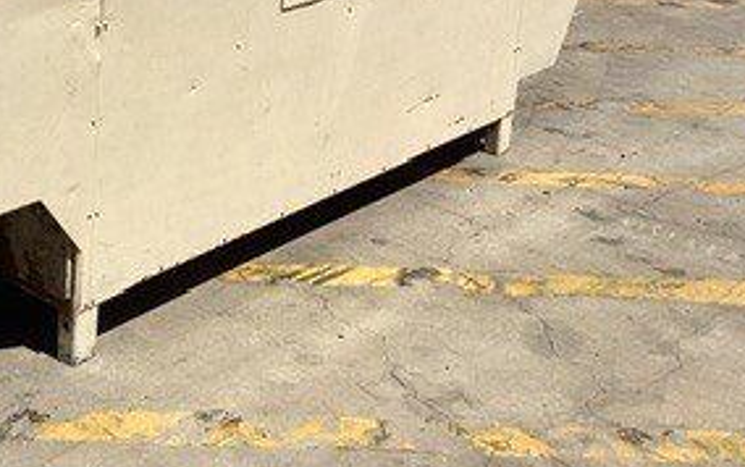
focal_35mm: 74
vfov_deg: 17.3
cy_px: 10
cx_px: 63
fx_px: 1504
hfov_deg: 26.8
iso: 25
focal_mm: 3.3
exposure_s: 1/2915
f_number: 2.4
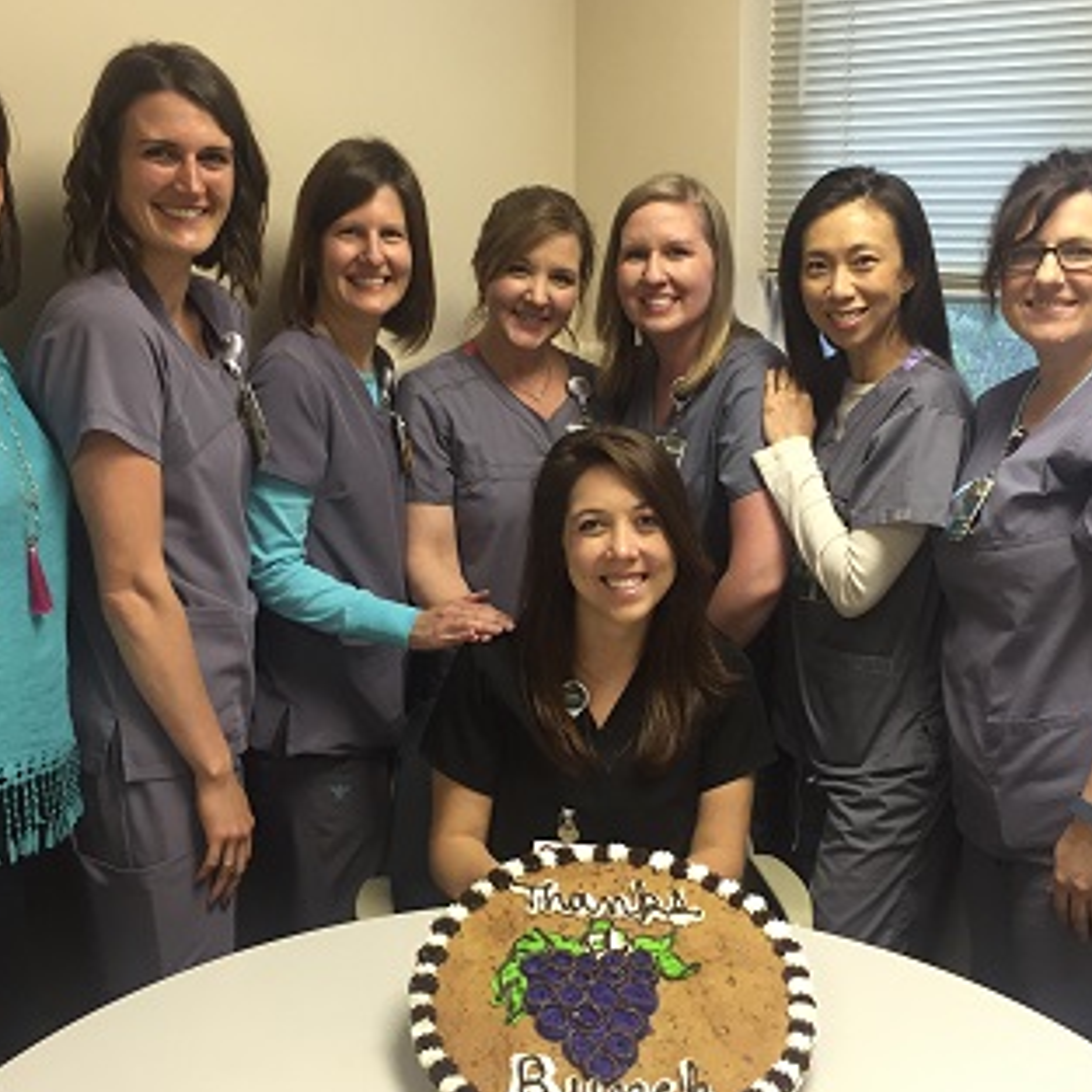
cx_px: 590
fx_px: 1463
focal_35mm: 41
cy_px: 577
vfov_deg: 40.9
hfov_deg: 40.9
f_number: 2.2
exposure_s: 1/30
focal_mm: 4.15
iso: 125
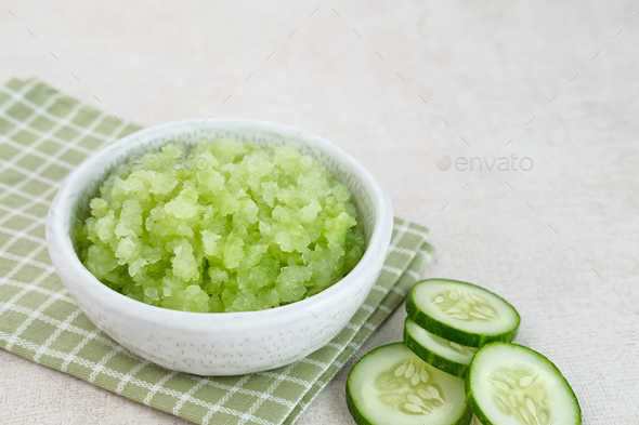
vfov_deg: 25.5
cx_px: 320
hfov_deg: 37.5
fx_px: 940
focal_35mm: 53
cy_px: 212
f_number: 8
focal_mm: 35
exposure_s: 1/100
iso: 250
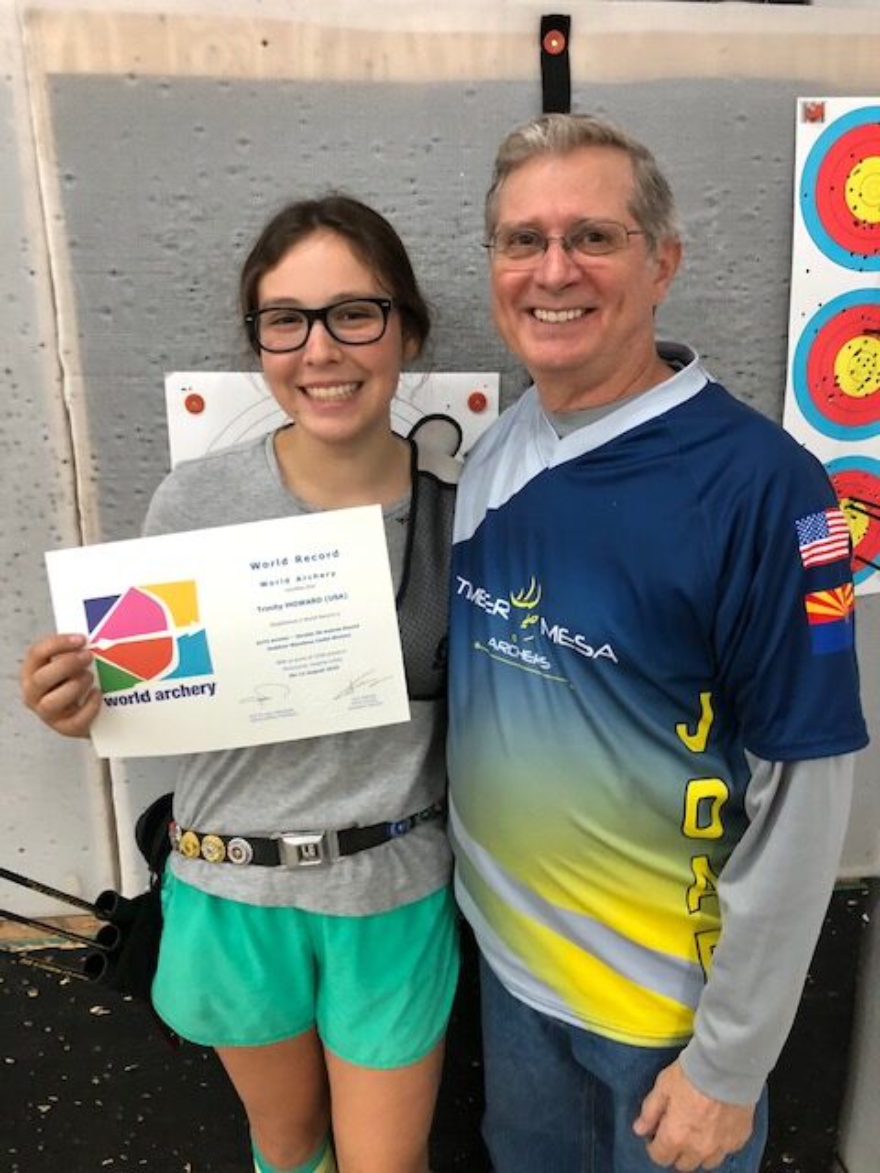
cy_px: 586
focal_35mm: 28
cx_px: 440
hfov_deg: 49.7
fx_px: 949
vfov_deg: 63.4
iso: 50
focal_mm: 3.99
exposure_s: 1/15
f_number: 1.8
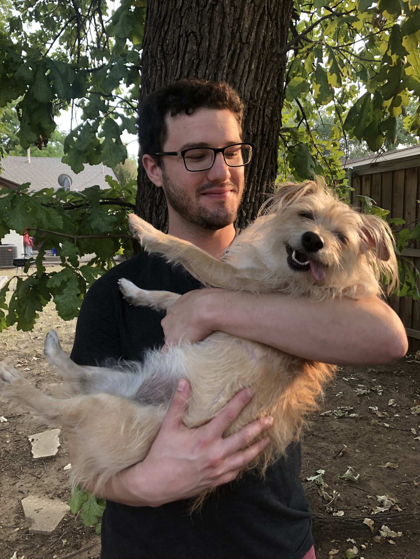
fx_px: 453
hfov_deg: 49.7
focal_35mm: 28
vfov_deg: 63.4
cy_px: 280
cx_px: 210
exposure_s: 1/120
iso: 40
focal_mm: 3.99
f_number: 1.8
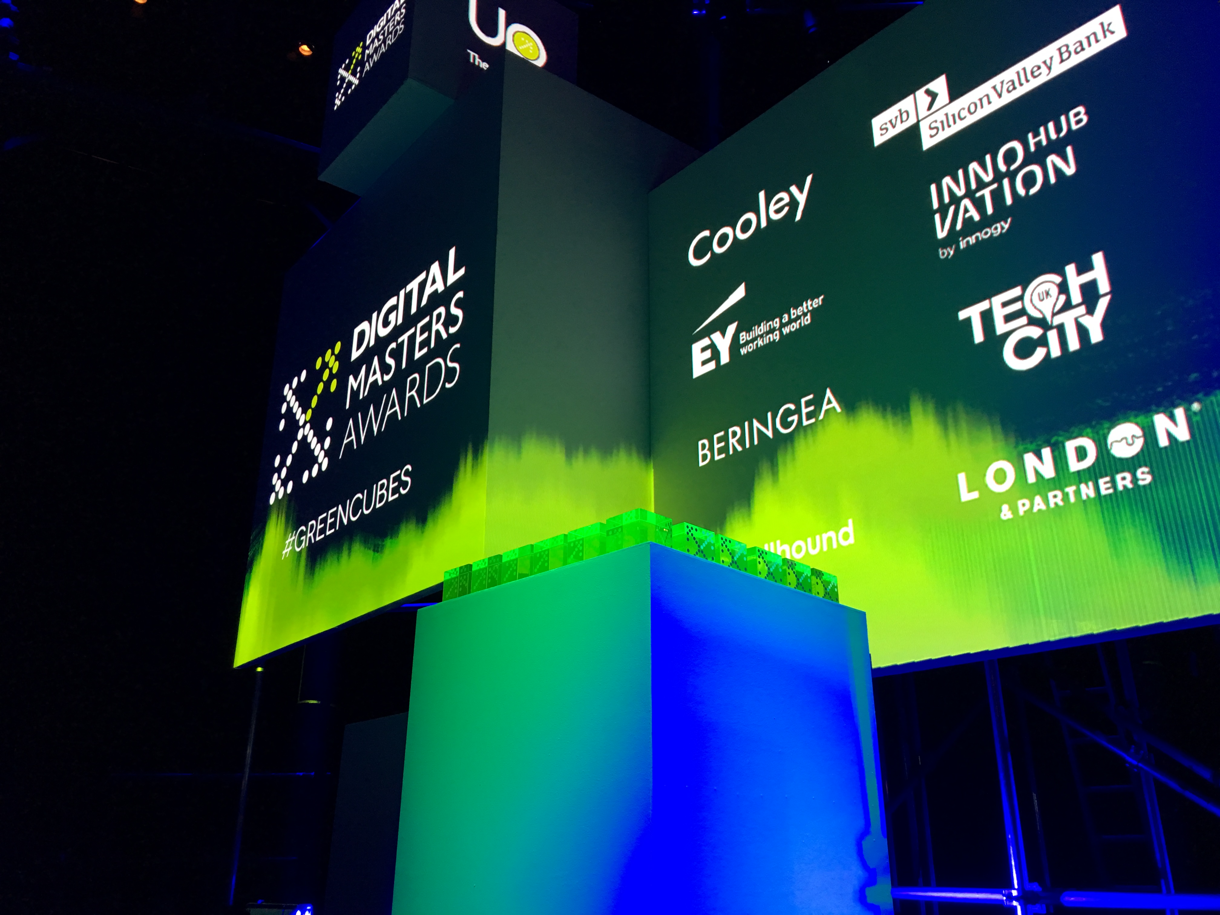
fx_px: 1022
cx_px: 610
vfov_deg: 48.2
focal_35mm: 29
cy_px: 458
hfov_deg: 61.7
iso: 64
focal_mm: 4.15
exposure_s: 1/17
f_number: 2.2
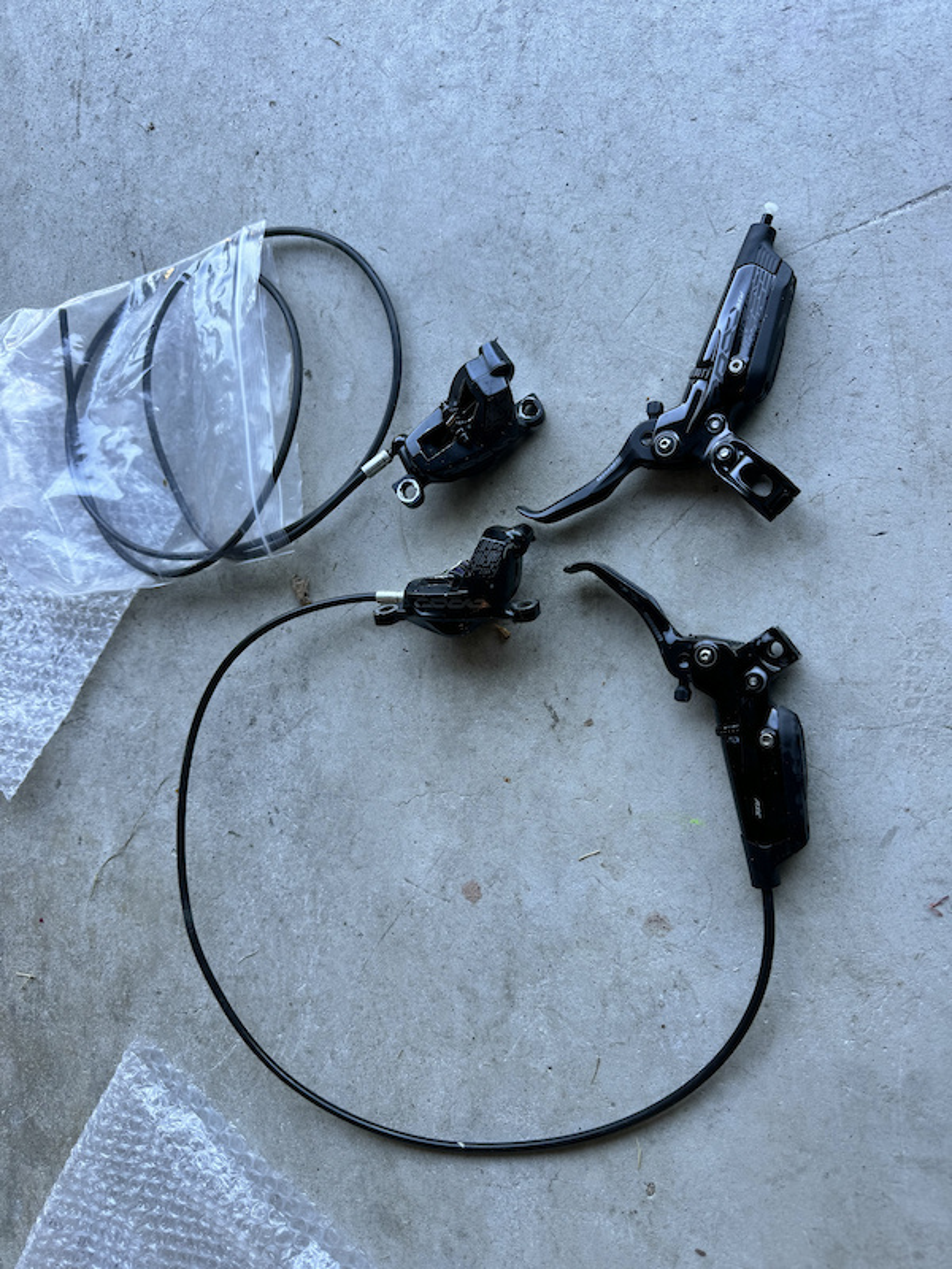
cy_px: 634
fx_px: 880
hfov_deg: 56.8
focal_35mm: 24
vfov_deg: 71.6
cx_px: 476
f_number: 1.78
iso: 64
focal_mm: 6.76
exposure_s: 1/120
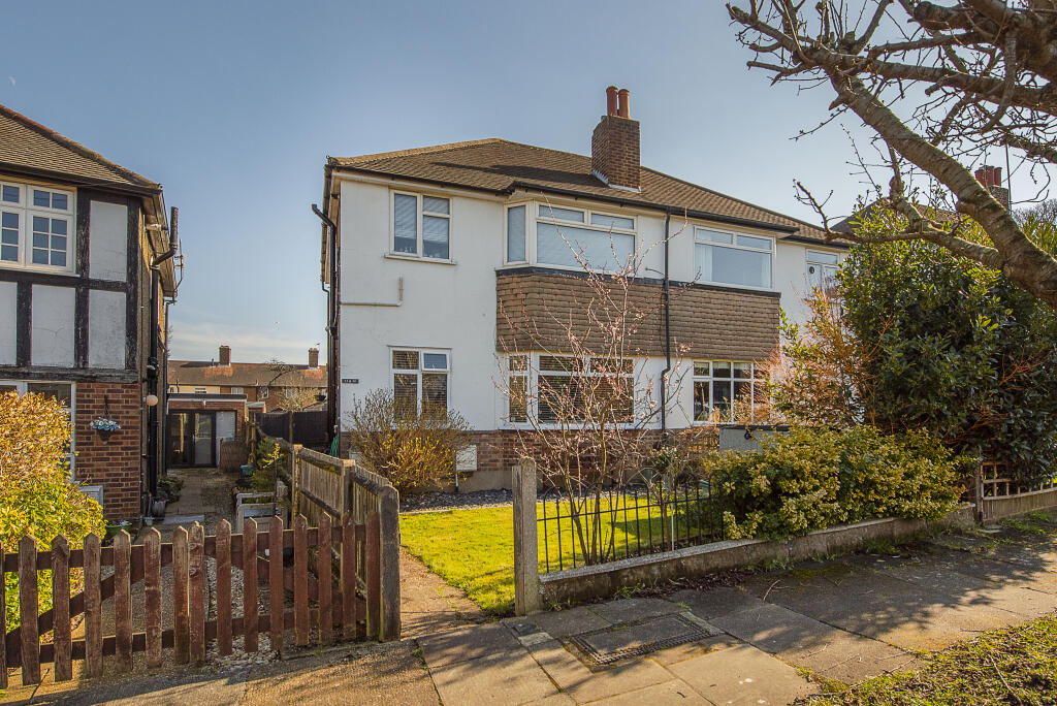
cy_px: 353
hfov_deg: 104.2
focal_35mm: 14
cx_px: 528
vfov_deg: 81.3
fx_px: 411
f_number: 6.3
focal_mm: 14
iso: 500
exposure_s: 1/2000
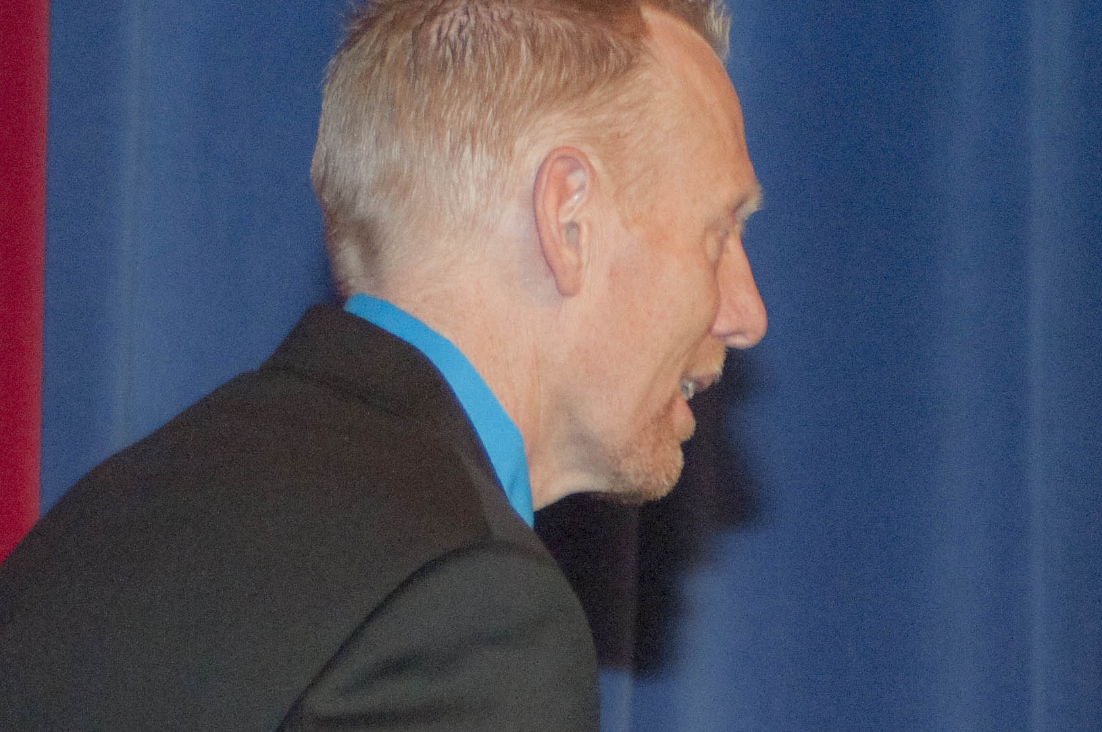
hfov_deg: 7.5
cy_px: 788
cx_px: 716
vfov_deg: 5.0
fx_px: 8438
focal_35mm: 276
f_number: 4
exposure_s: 1/100
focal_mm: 70
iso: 400
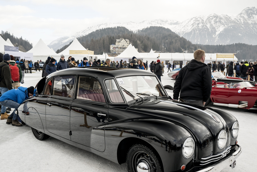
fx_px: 261
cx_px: 116
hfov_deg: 52.3
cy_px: 92
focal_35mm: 37
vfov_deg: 36.3
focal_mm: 29.5
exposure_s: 1/100
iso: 250
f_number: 8
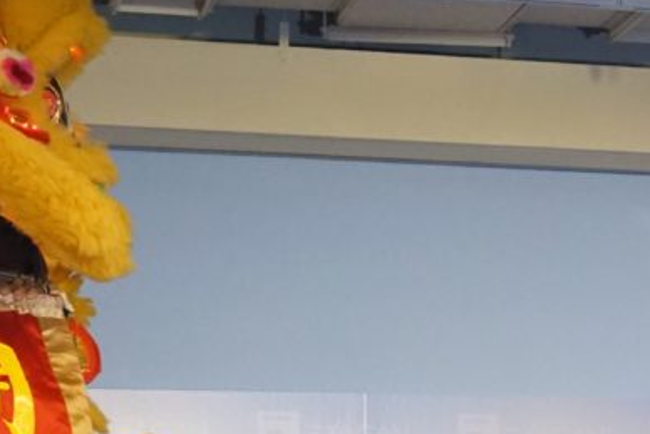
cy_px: 557
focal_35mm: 139
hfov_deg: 14.5
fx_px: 2511
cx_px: 627
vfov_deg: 9.7
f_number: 5
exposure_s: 1/160
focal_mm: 30
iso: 2500
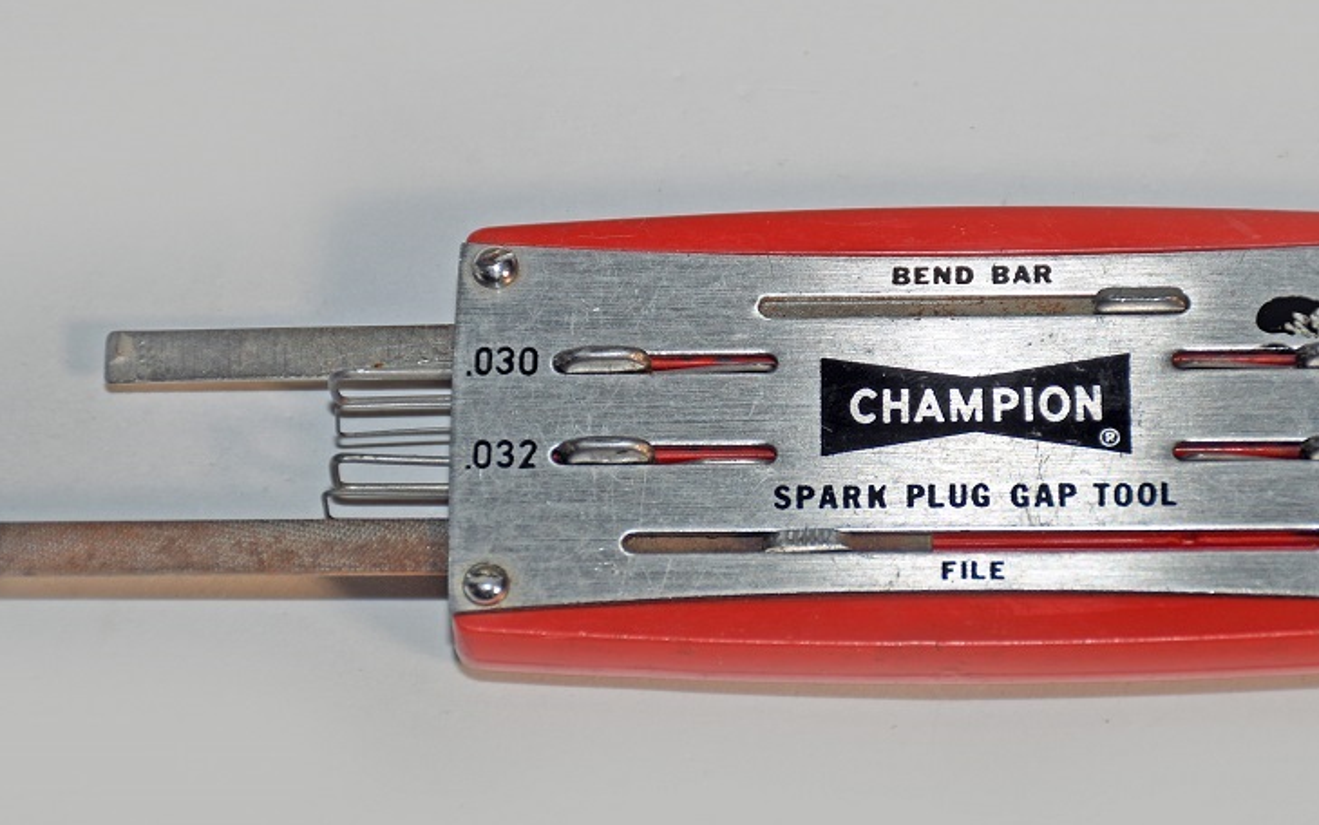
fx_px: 7689
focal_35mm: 214
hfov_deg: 9.8
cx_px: 854
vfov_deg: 6.1
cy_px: 409
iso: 100
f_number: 5.3
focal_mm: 85
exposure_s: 1/60
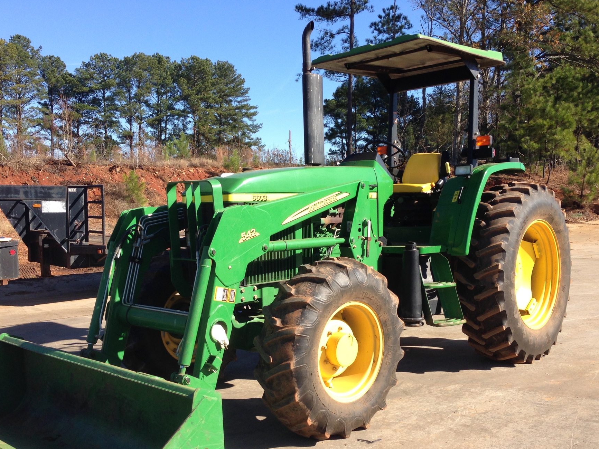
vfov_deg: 36.8
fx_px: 675
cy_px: 257
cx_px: 280
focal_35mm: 39
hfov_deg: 47.8
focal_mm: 4.12
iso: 50
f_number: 2.4
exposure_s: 1/834
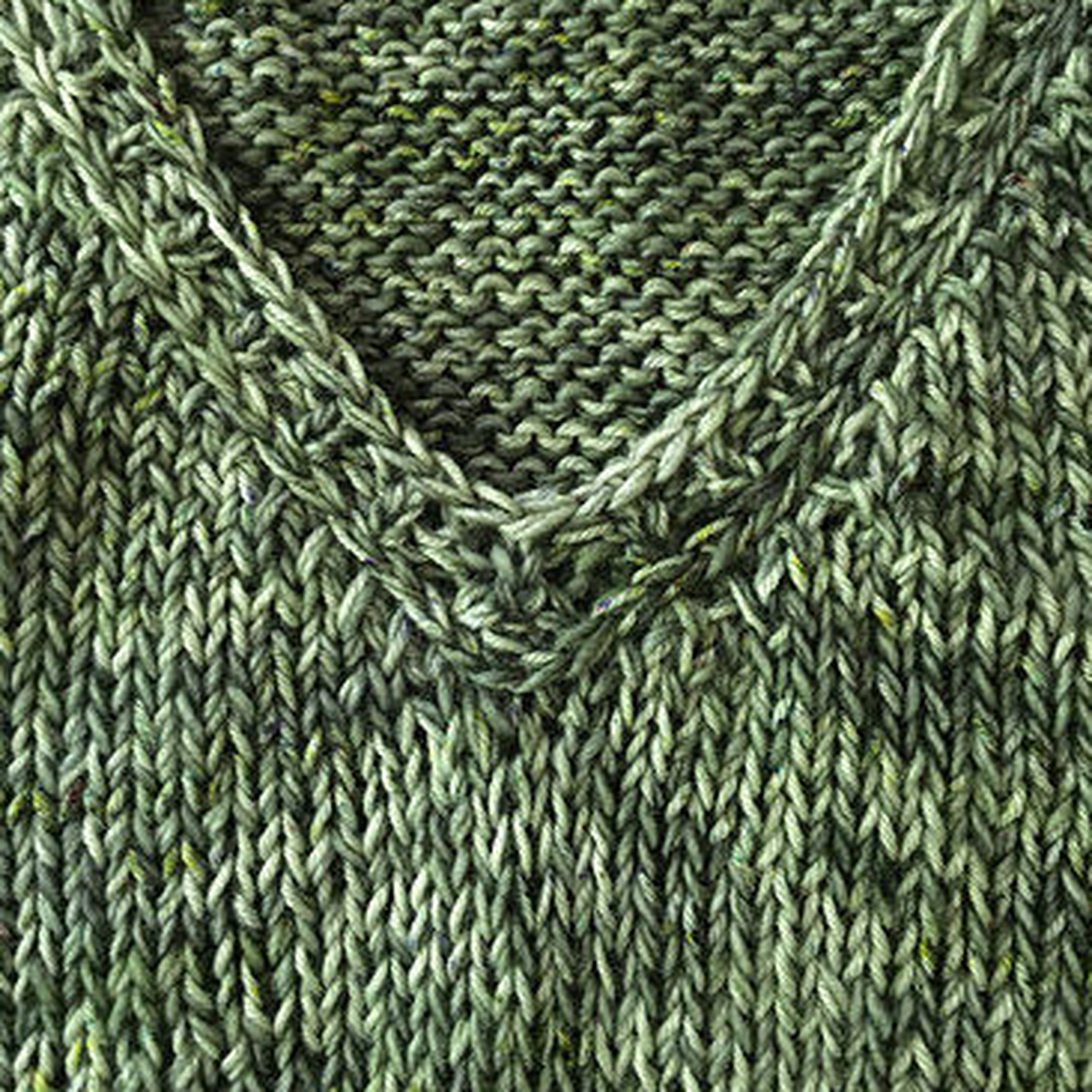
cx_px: 536
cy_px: 385
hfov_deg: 47.2
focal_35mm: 35
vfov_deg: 46.6
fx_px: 1249
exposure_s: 1/15
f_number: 2.2
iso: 400
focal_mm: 4.15
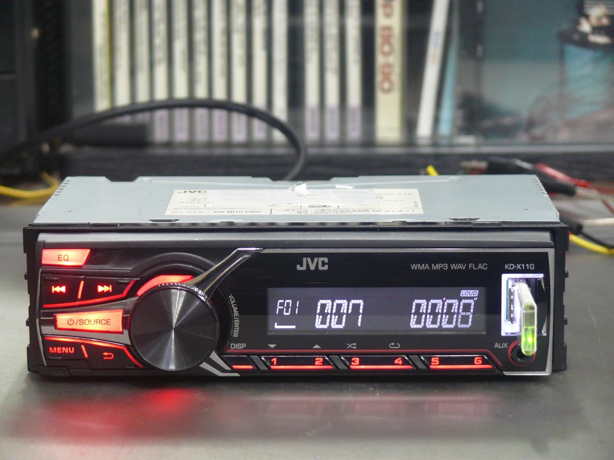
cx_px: 307
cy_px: 230
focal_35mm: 112
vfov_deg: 13.2
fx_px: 1987
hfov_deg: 17.6
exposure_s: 1/5
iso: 200
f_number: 3.6
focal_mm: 23.7
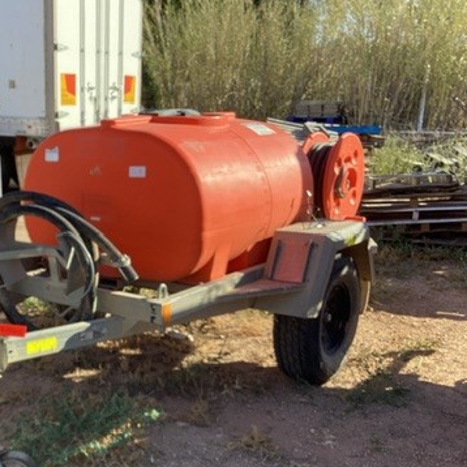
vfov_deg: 34.5
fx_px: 748
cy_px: 291
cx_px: 124
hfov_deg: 34.1
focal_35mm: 49
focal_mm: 3.3
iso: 25
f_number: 2.4
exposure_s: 1/696
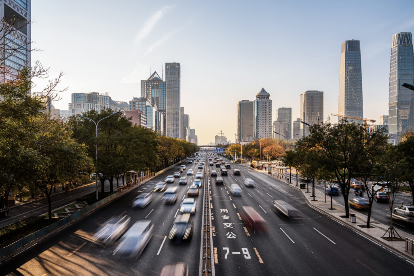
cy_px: 138
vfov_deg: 41.1
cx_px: 207
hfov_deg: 58.7
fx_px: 368
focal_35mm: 32
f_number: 8
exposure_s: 1/2
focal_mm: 32
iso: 100
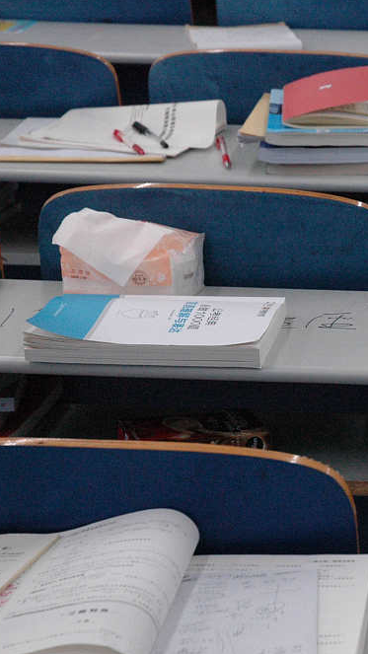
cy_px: 356
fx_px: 2463
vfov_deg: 15.1
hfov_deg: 8.4
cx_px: 553
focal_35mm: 142
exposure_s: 1/80
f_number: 5.6
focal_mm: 50
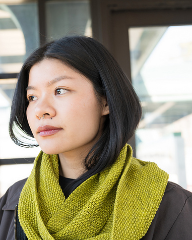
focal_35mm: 63
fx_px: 447
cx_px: 94
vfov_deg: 30.0
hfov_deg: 24.2
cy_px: 139
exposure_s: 1/160
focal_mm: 50
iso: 400
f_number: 5.6
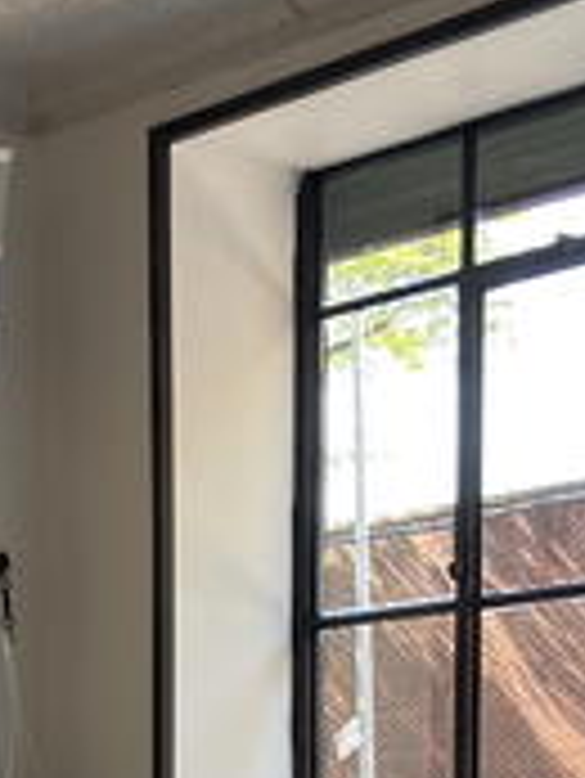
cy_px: 1007
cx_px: 216
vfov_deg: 17.1
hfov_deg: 13.7
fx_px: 2431
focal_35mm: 108
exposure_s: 1/120
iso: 64
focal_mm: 3.99
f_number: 1.8
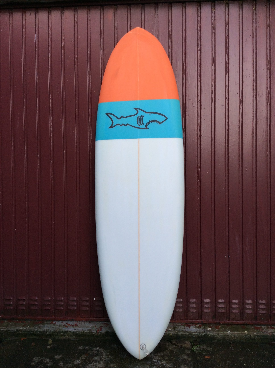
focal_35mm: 32
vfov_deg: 56.9
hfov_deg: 44.1
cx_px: 138
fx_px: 340
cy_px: 184
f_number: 2.4
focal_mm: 3.3
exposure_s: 1/296
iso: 32
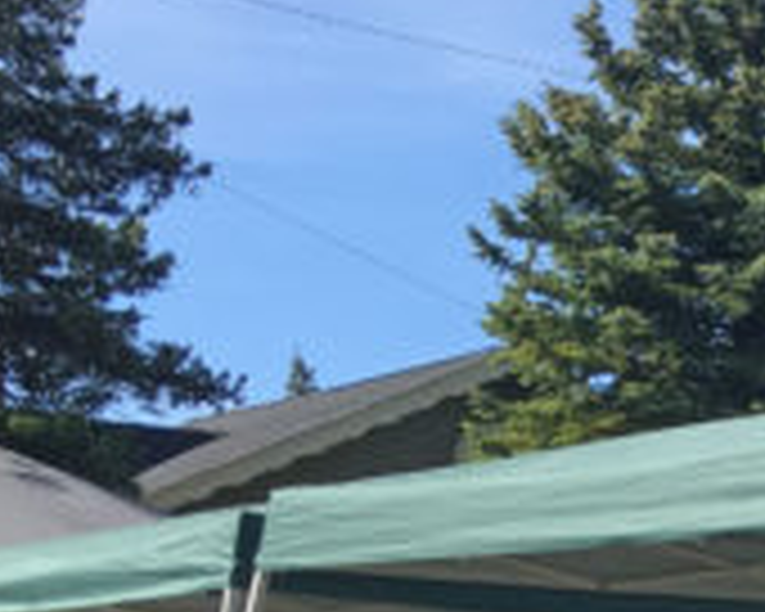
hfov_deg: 16.8
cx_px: 1256
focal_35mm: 100
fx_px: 2264
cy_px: 954
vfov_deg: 14.3
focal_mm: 4.15
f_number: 2.2
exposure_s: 1/999
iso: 25
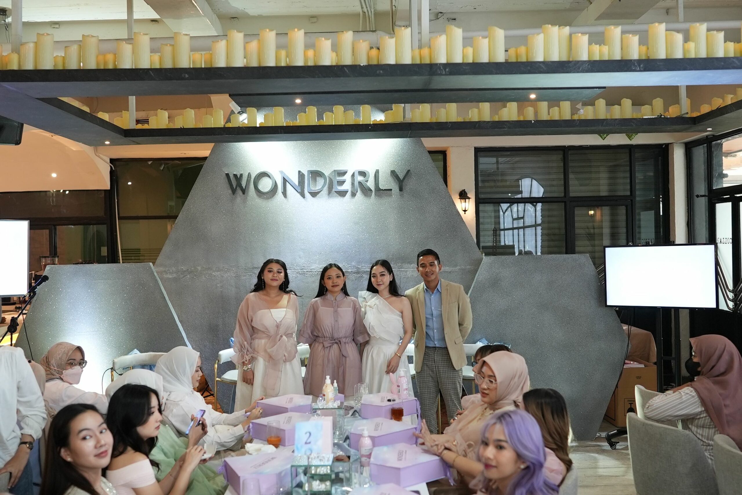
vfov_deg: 36.9
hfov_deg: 53.1
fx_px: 742
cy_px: 248
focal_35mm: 36
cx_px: 371
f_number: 2.2
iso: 1000
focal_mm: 24
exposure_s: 1/100
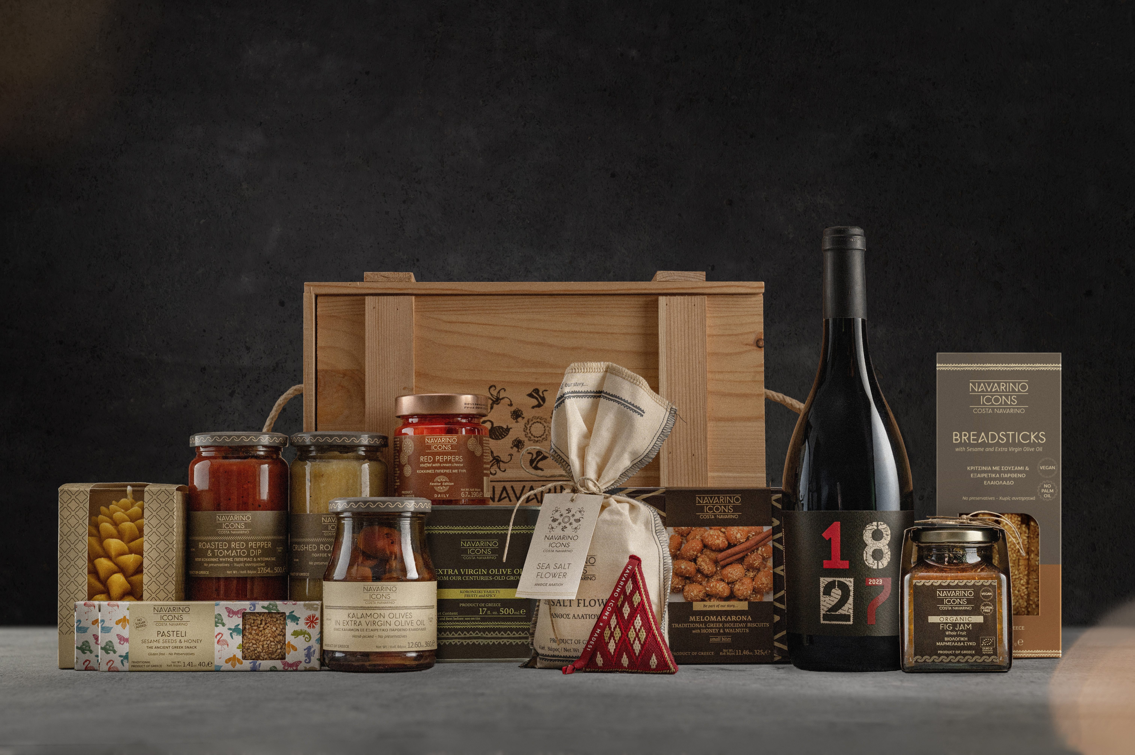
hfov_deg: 37.5
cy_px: 378
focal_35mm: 53
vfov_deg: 25.5
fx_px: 1670
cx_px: 568
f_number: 7.1
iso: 400
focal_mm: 53
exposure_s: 1/200
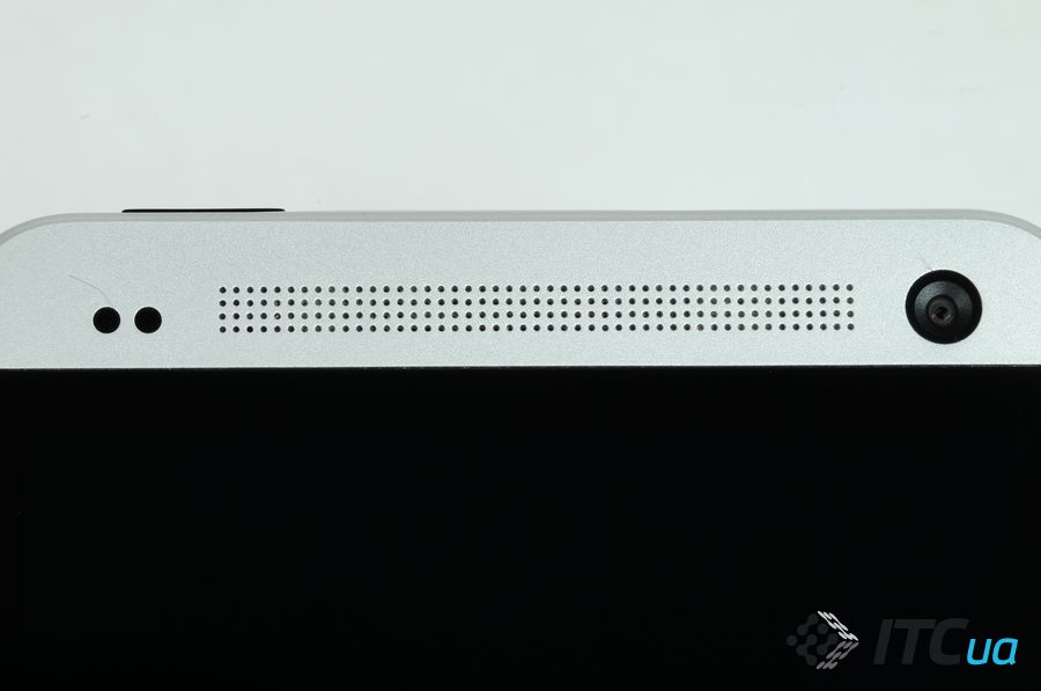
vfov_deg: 8.7
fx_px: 4547
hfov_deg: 13.1
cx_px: 520
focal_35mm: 158
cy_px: 346
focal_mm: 105
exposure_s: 1/80
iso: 200
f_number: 25
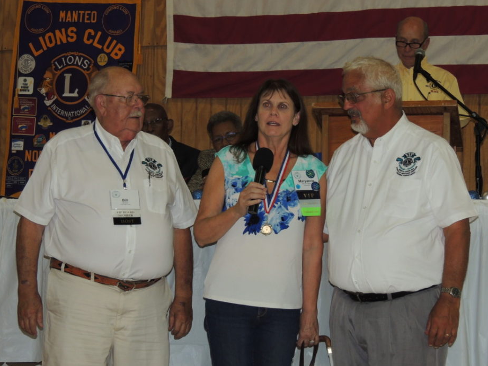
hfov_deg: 25.7
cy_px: 184
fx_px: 1072
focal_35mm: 76
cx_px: 246
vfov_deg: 19.4
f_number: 3.9
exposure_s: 1/60
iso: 200
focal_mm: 13.3
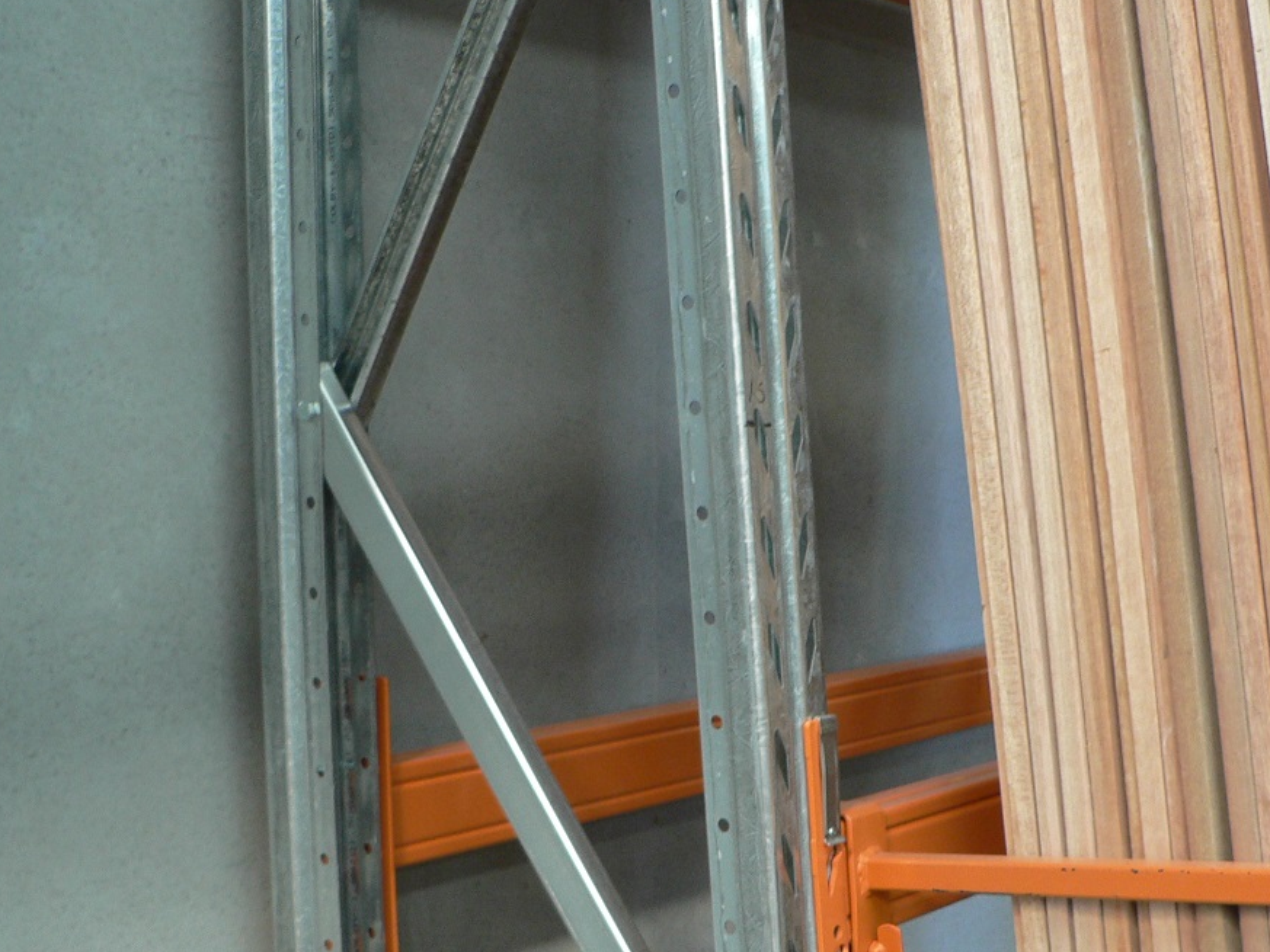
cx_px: 753
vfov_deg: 26.2
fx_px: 2018
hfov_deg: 34.8
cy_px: 709
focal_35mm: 55
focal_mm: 6
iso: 150
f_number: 2.8
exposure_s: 1/30
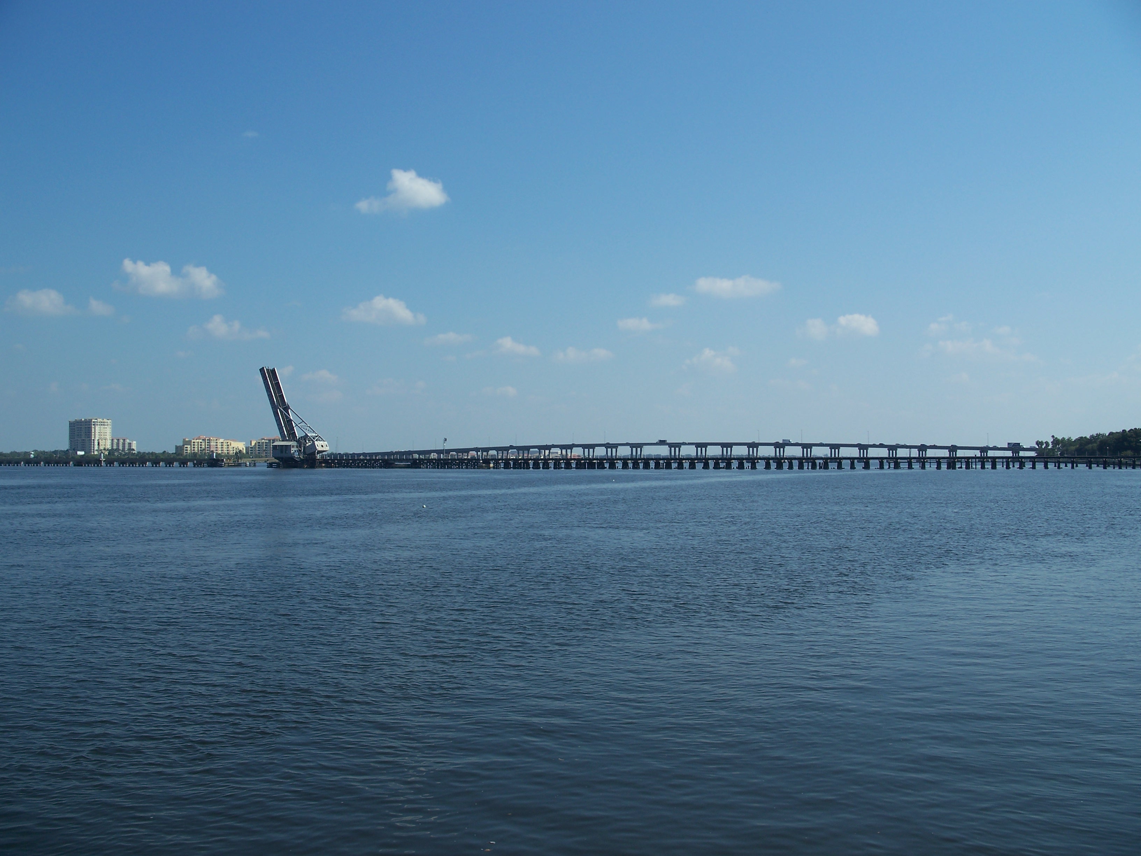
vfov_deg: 38.7
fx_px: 1220
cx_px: 570
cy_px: 428
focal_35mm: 37
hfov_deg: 50.1
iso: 64
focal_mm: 7.8
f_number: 4
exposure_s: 1/800
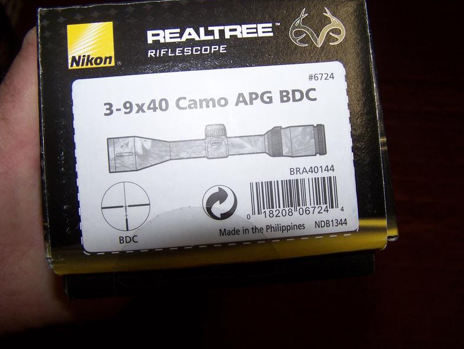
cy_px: 175
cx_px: 236
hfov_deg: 47.8
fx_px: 523
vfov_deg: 36.8
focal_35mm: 39
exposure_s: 1/60
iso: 80
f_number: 2.8
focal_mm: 6.3
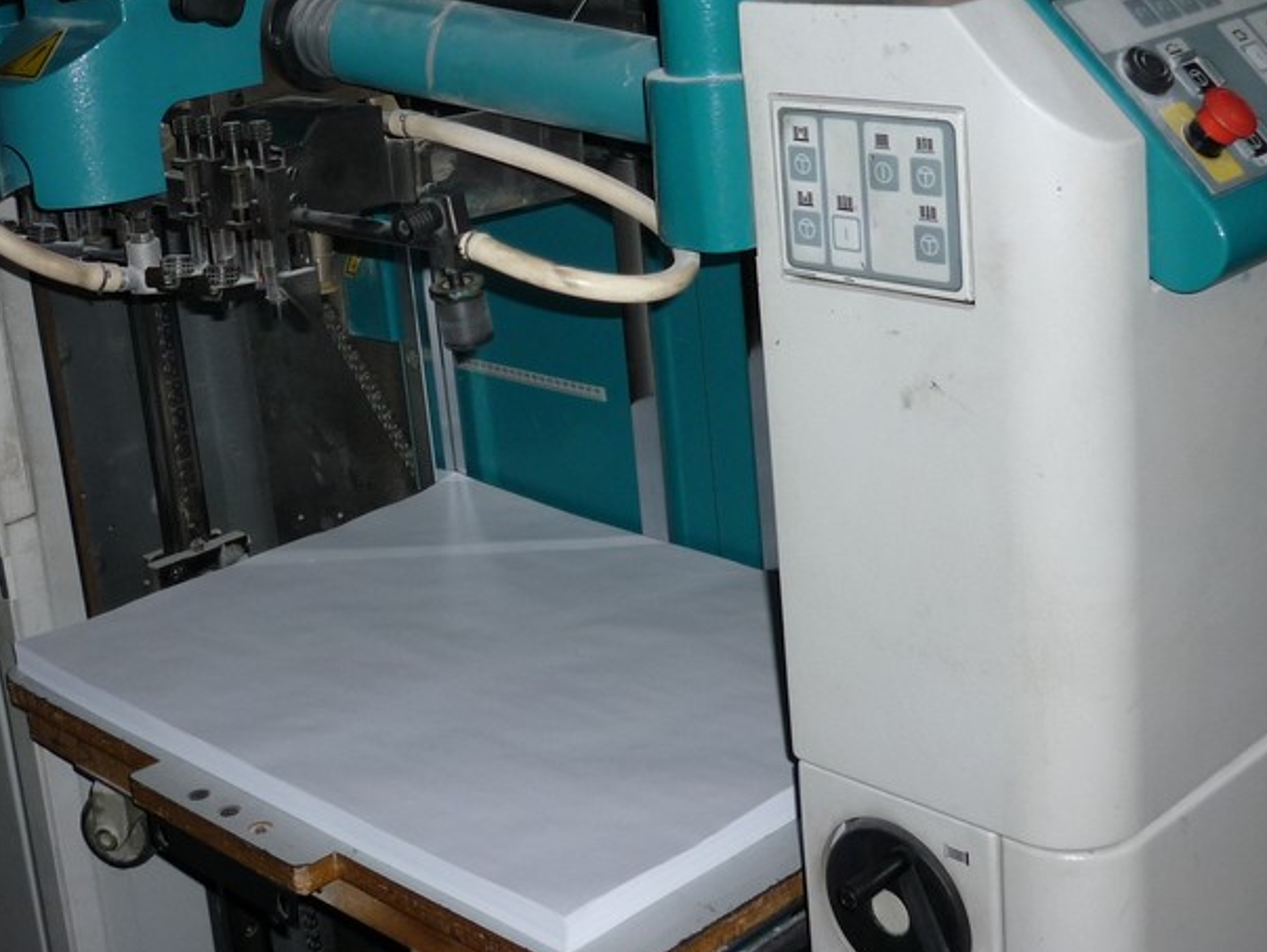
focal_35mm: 56
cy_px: 223
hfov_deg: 34.2
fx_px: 2051
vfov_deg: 25.8
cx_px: 525
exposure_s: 1/30
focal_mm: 5.5
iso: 100
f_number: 2.8
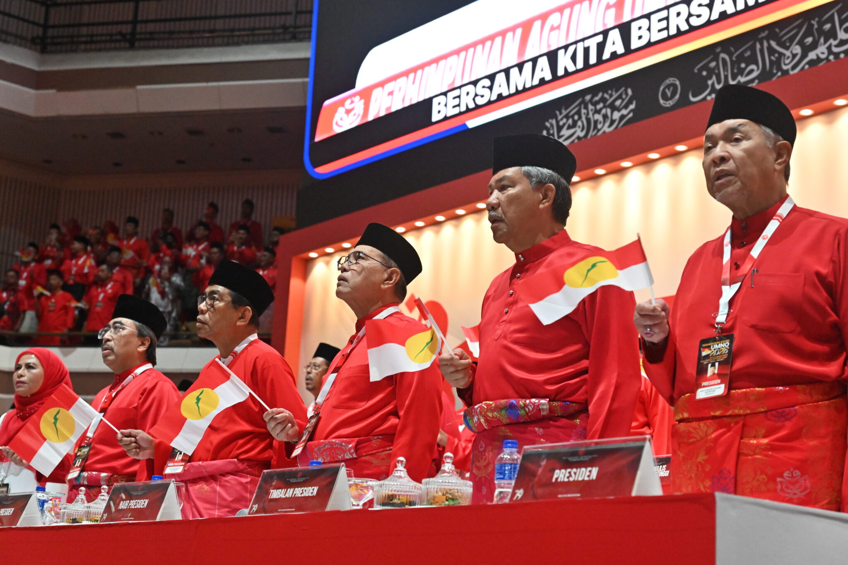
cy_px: 282
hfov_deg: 35.6
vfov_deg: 24.2
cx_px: 424
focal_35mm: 56
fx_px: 1319
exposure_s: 1/500
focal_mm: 56
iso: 4000
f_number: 5
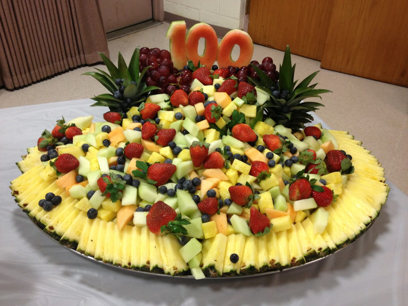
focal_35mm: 35
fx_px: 413
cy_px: 153
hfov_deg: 52.6
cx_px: 204
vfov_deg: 40.7
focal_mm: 4.28
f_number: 2.4
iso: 125
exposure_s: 1/20
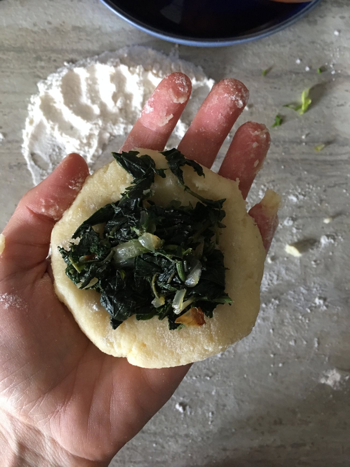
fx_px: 391
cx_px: 175
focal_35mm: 29
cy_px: 234
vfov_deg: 61.7
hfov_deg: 48.2
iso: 80
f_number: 2.2
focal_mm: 4.2
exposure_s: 1/10
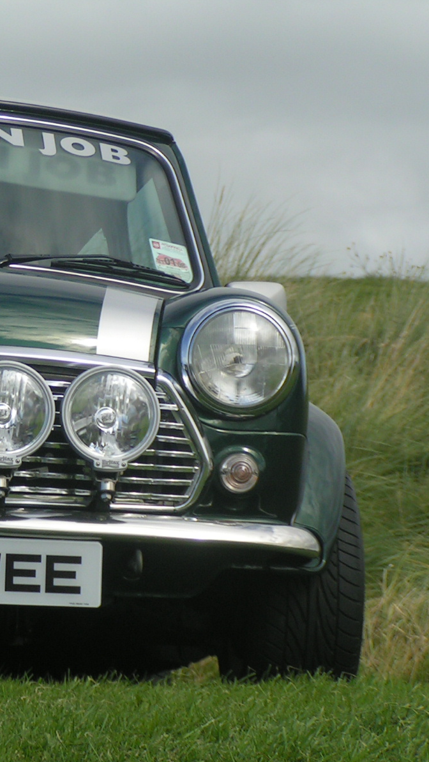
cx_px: -55
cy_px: 382
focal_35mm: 219
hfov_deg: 5.5
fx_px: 4427
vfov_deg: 9.8
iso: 50
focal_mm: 22.9
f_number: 3.5
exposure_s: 1/1000
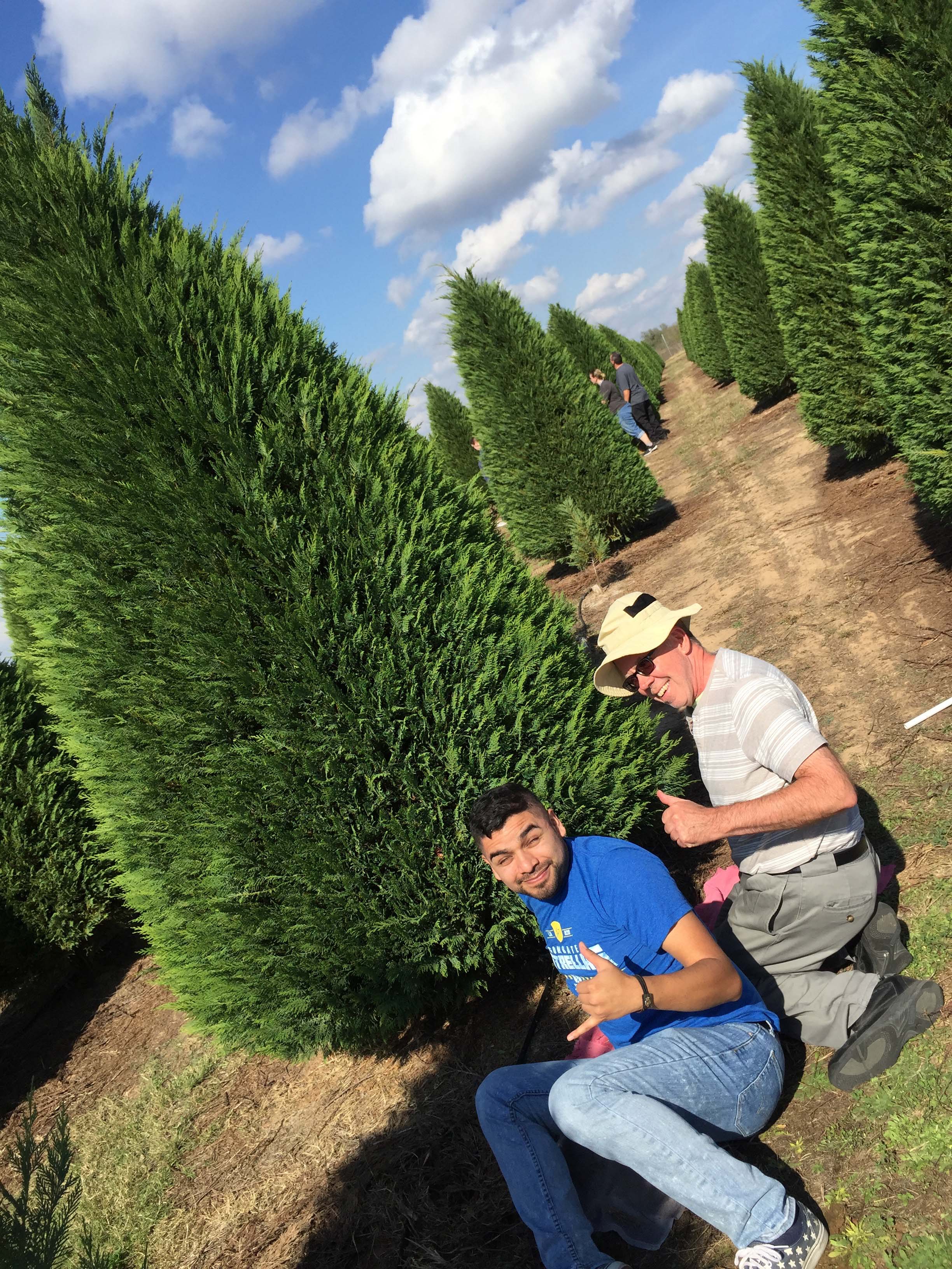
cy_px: 634
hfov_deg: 48.2
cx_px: 476
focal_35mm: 29
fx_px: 1063
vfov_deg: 61.7
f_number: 2.2
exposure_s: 1/1980
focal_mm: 4.15
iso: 32
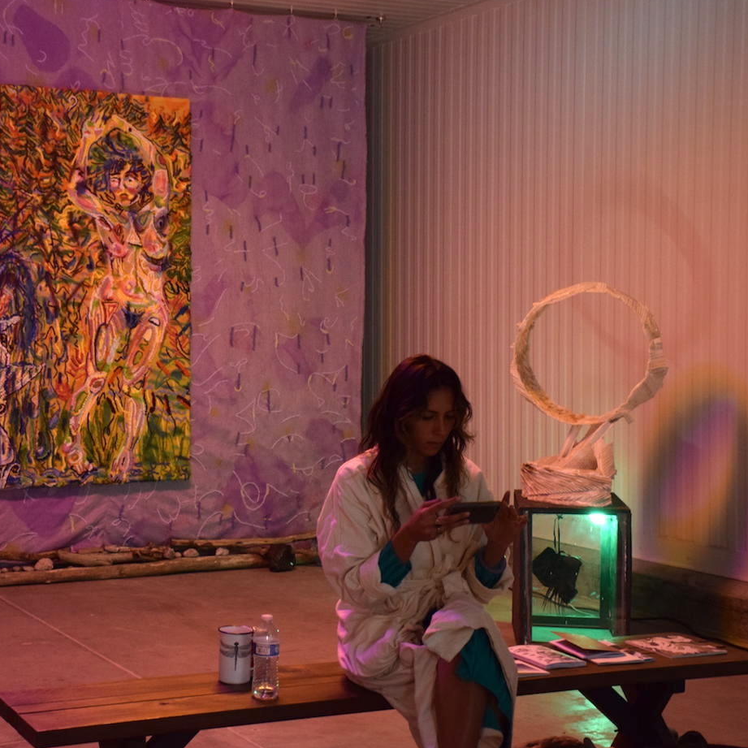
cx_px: 244
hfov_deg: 27.5
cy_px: 374
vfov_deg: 27.7
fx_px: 1516
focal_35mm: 62
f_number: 4
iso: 2000
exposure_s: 1/60
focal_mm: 32
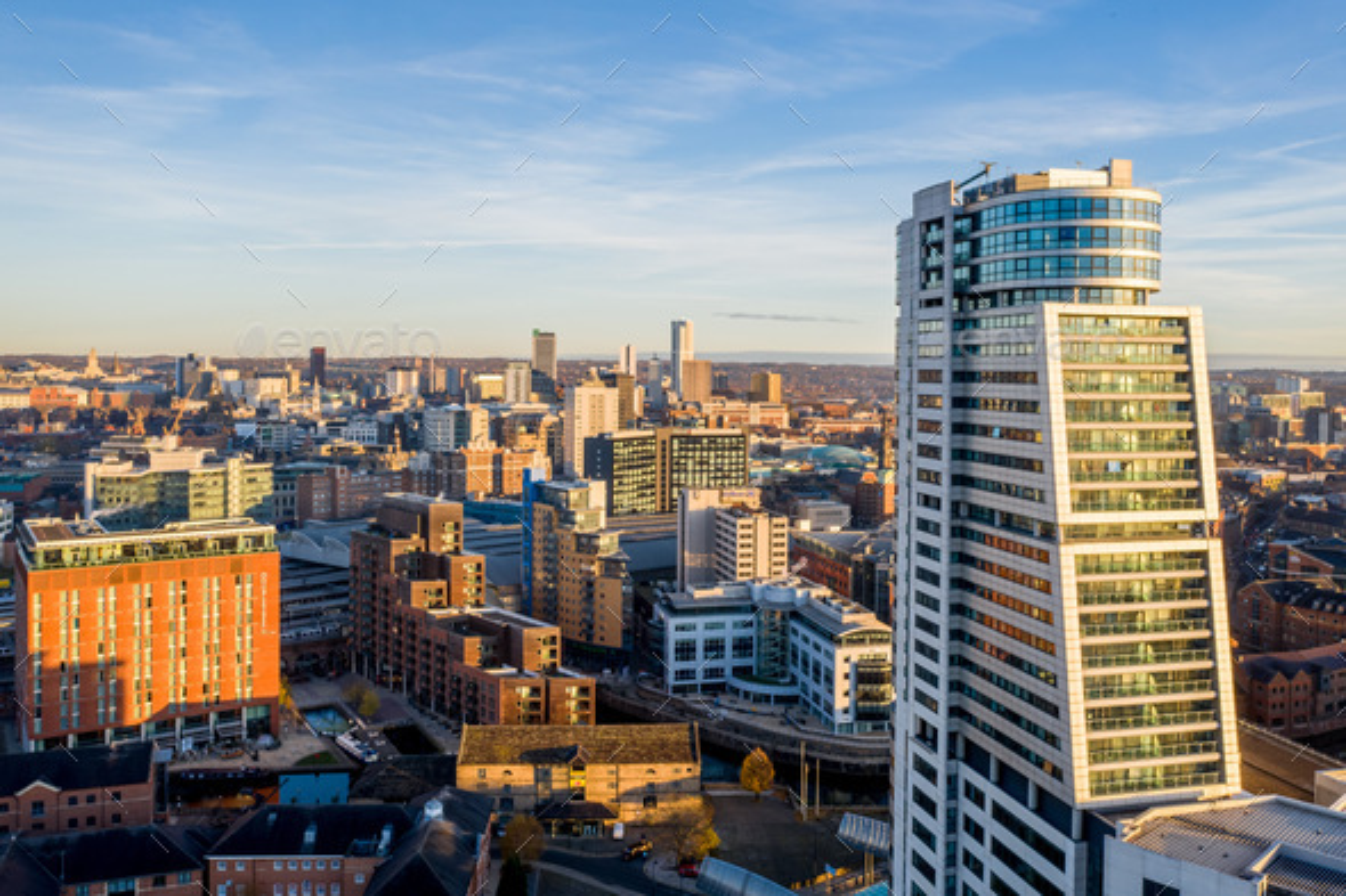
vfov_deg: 46.4
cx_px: 673
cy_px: 448
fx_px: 1047
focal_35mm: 28
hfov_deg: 65.5
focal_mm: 10.26
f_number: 4.5
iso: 100
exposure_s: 1/640
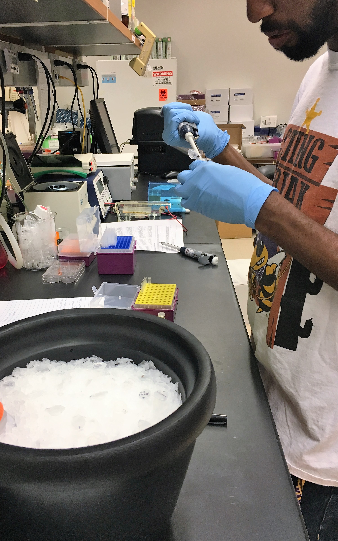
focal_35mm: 32
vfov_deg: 59.7
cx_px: 140
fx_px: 472
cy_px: 269
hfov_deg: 39.3
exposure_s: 1/30
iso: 32
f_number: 2.2
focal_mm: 4.15
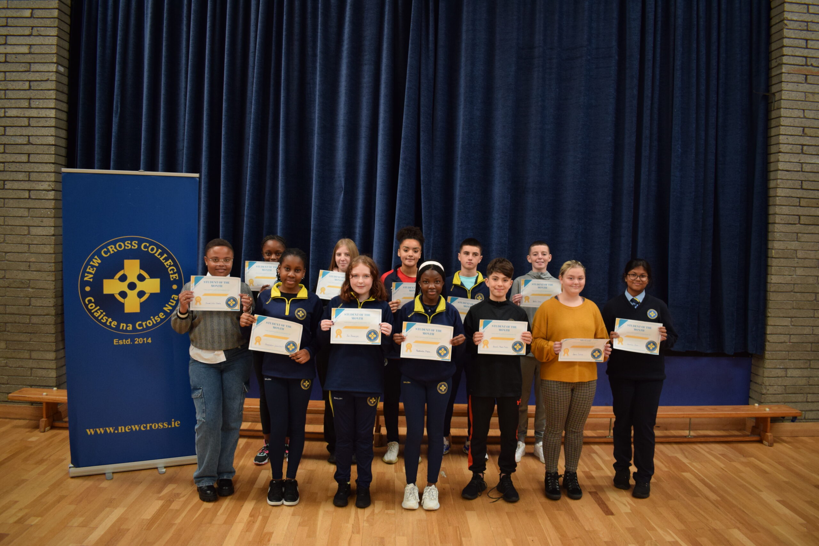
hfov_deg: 67.4
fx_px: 614
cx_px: 410
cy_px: 273
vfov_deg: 47.9
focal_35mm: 27
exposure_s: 1/60
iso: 900
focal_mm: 18
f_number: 3.5
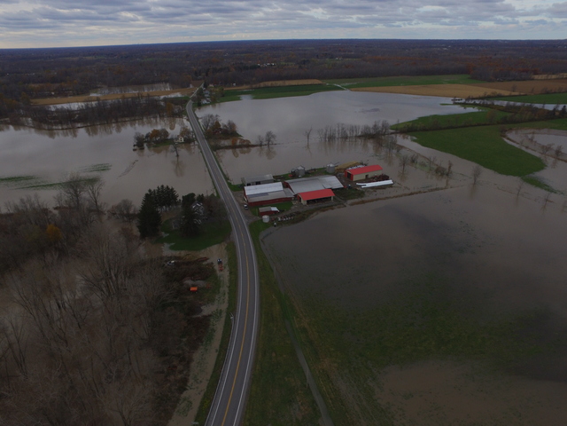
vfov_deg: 66.0
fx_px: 328
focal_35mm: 20
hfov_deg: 81.7
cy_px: 213
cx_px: 284
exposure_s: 1/1179
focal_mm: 3.61
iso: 100
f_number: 2.8
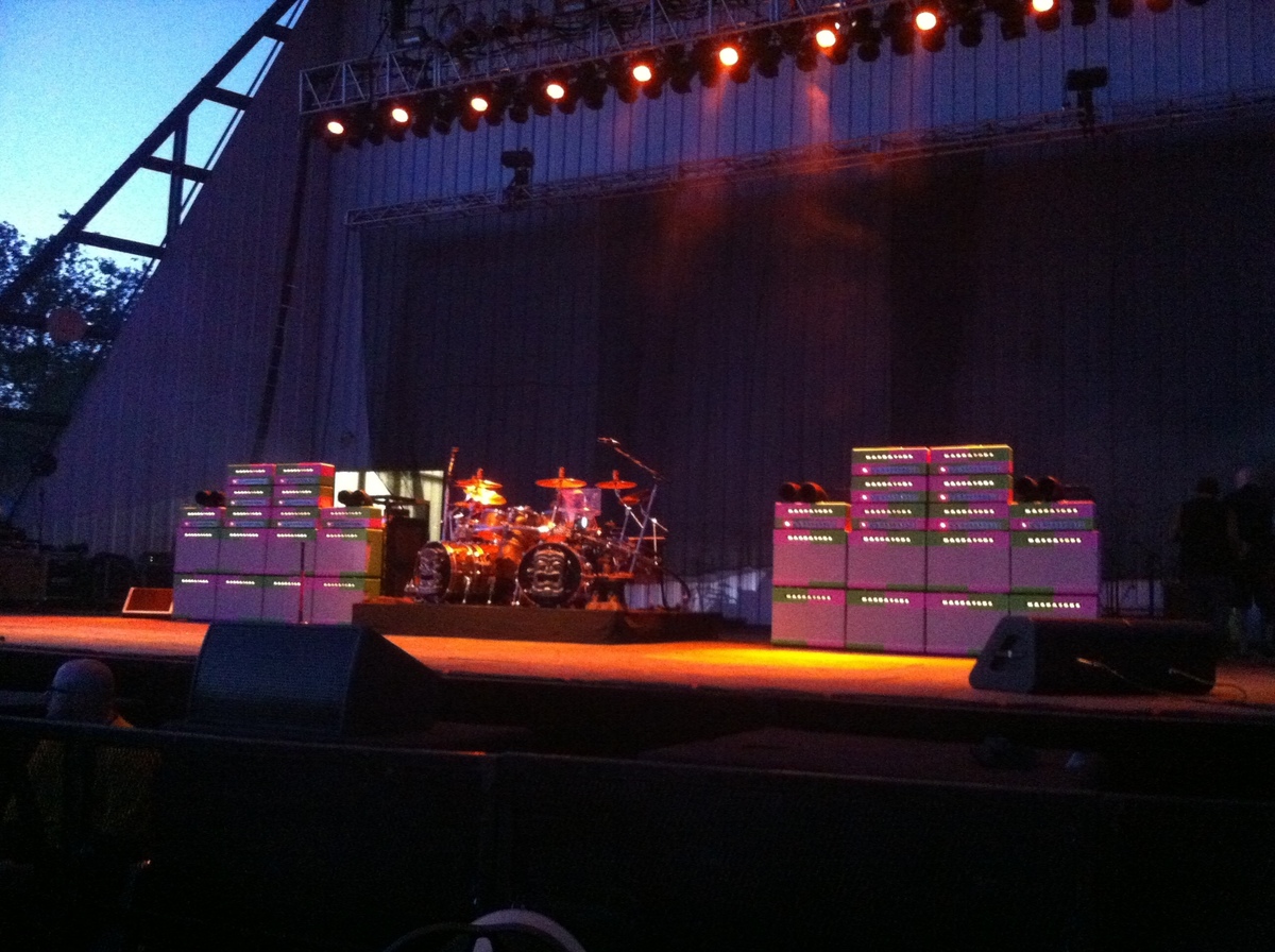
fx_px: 1287
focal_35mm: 35
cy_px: 476
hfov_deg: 52.7
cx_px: 638
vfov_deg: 40.6
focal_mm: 3.85
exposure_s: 1/15
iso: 1000
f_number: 2.8
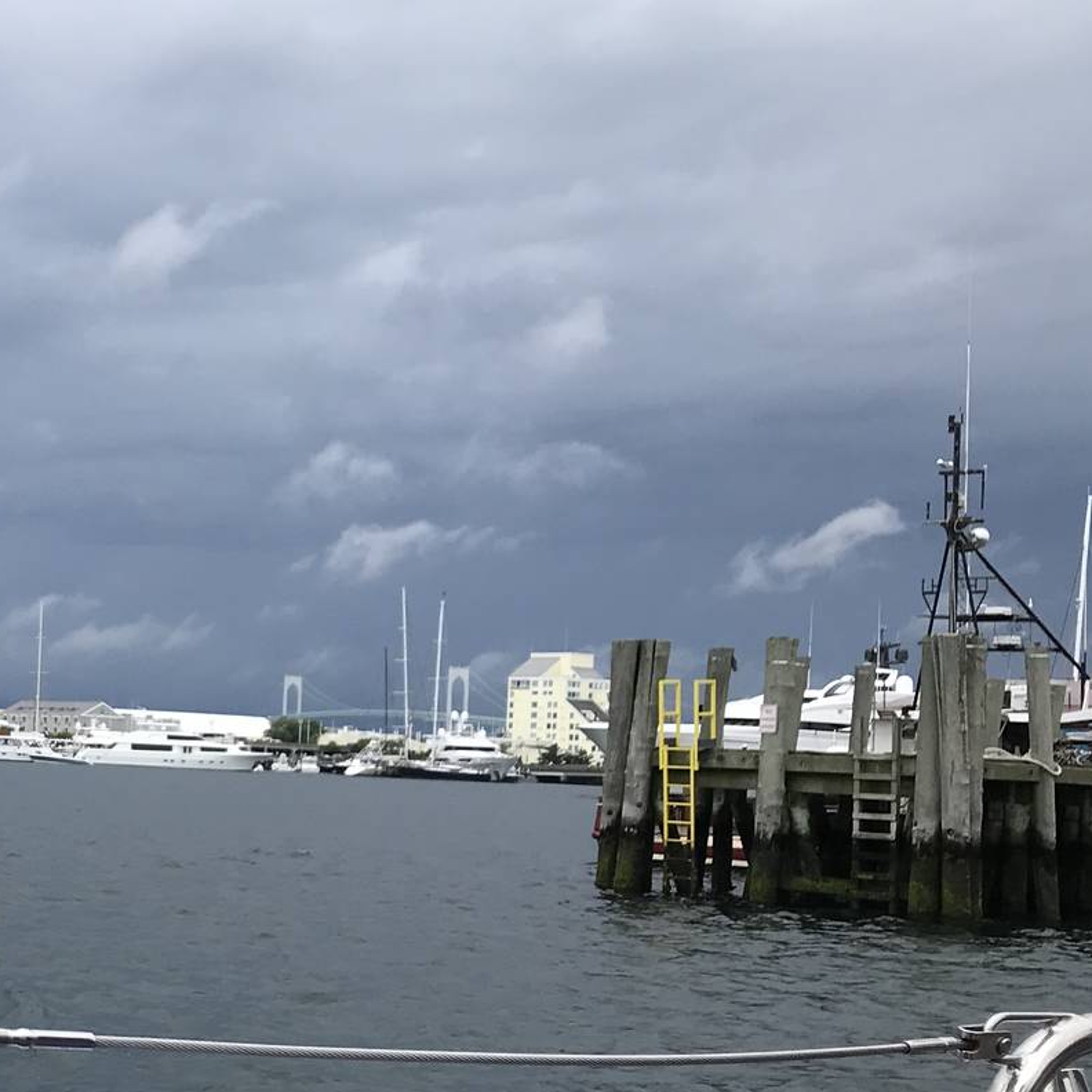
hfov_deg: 25.1
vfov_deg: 27.2
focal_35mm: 63
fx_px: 2248
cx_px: -148
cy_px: 710
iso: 20
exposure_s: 1/2179
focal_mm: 3.99
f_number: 1.8
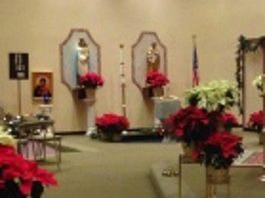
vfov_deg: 15.5
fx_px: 727
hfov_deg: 19.1
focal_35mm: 95
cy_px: 120
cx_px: 345
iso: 320
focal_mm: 4.12
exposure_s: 1/20
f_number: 2.4
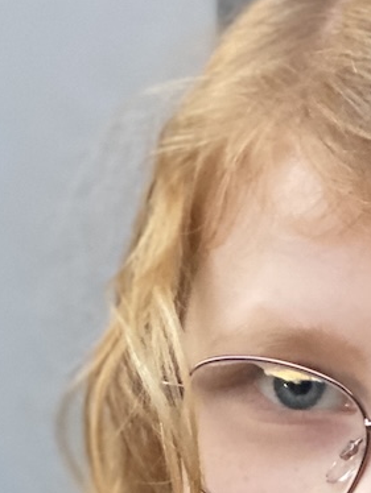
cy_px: 743
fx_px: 2641
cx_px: 389
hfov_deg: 8.0
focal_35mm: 185
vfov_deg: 10.3
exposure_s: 1/25
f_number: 2
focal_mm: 6
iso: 320
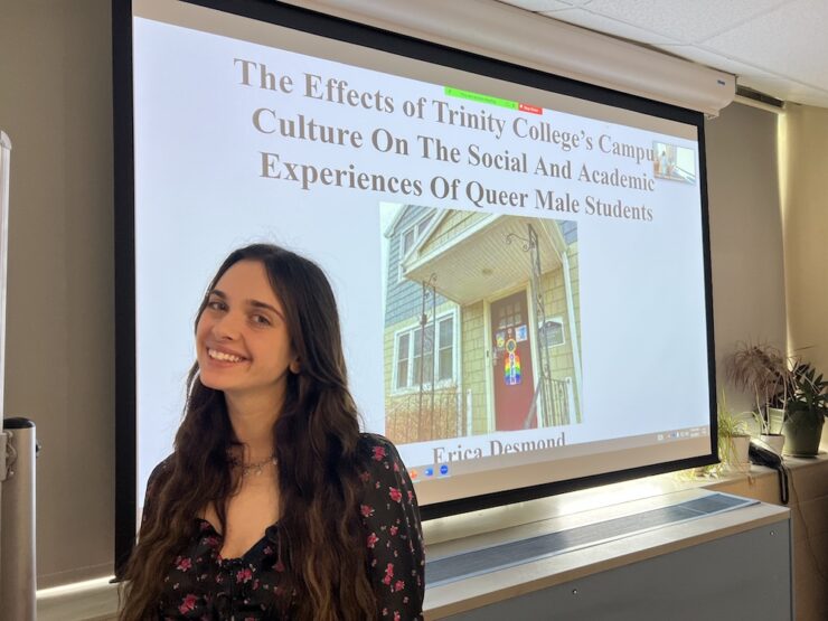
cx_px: 414
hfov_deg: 67.3
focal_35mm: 26
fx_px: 622
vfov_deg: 53.1
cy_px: 310
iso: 80
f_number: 1.5
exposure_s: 1/120
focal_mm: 5.7
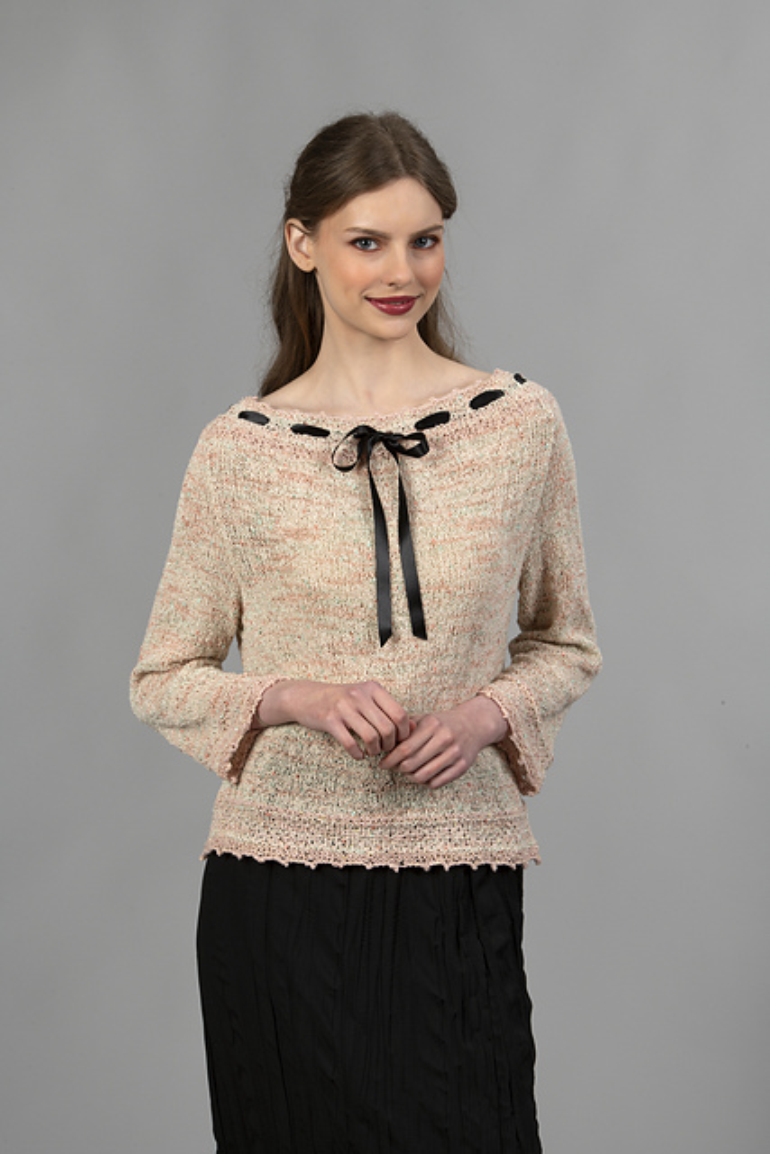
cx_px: 385
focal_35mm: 98
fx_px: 3142
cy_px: 577
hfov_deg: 14.0
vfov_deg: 20.8
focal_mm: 98
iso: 64
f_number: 22
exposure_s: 1/125
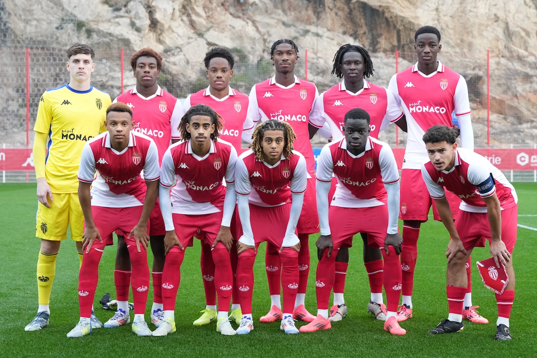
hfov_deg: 28.8
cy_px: 179
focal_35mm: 70
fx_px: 1044
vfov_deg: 19.5
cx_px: 268
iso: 2000
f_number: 5
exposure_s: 1/500
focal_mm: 70
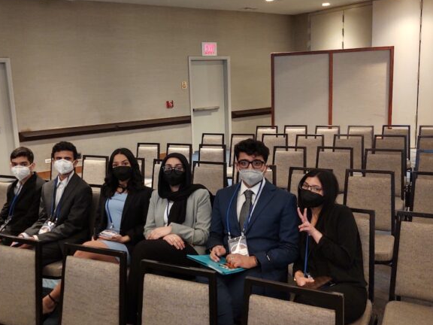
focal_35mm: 36
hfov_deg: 51.2
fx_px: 450
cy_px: 160
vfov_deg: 39.7
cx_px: 183
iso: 534
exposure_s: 1/30
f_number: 1.7
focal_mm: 4.75
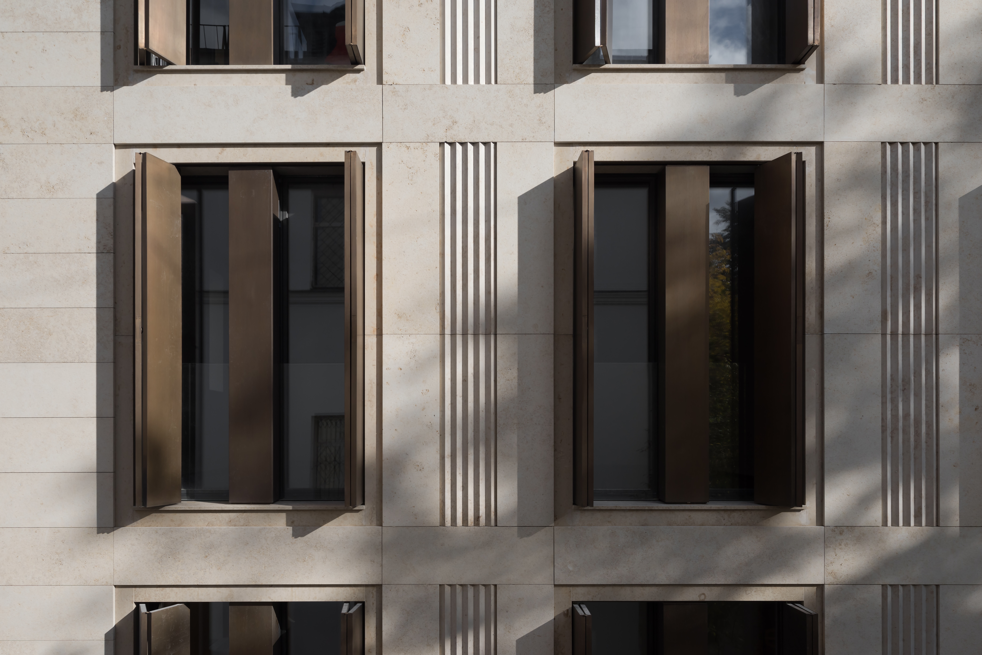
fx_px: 655
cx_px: 491
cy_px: 328
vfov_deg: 53.2
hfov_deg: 73.7
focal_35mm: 24
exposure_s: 1/800
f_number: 8
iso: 200
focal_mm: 24
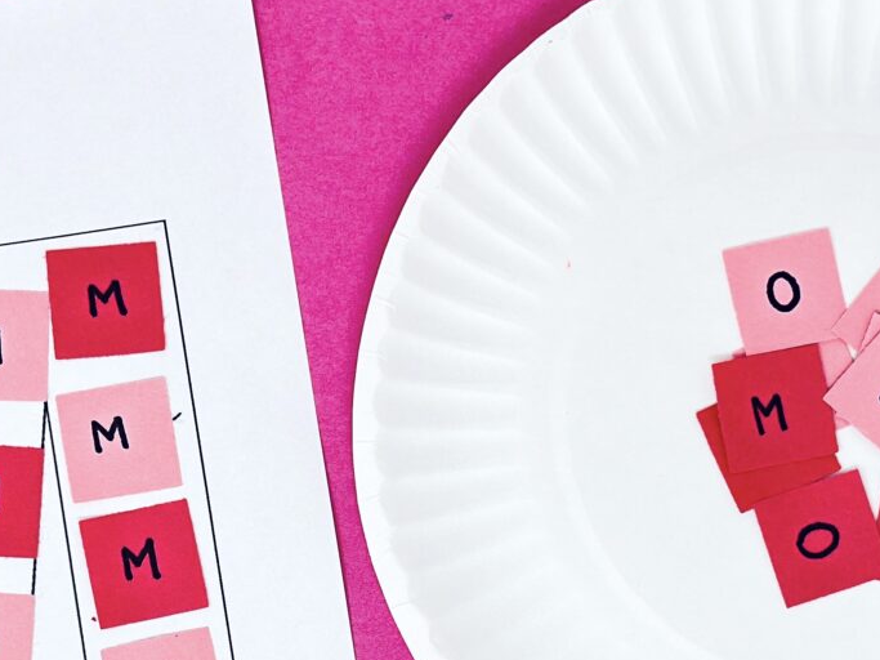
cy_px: 566
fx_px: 2745
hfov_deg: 18.2
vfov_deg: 13.6
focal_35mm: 108
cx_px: 336
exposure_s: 1/206
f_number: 1.78
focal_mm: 6.86
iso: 80
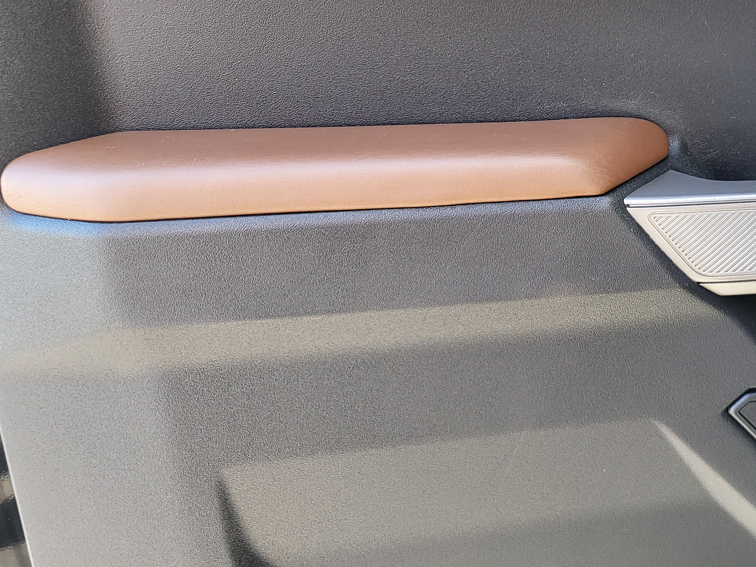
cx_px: 651
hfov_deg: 38.9
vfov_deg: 31.4
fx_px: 1005
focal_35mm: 46
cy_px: 228
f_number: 1.8
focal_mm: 5.4
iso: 160
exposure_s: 1/120
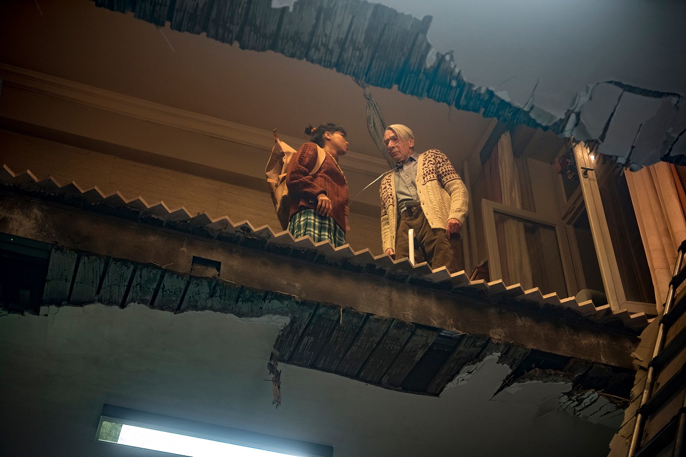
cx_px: 343
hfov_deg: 39.6
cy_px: 228
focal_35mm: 50
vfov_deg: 27.0
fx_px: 953
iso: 1000
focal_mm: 50
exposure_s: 1/80
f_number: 2.8
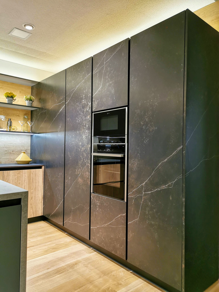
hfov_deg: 51.4
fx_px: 228
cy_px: 146
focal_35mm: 27
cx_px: 110
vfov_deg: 65.3
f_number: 1.8
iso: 160
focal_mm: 5.58
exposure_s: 1/100
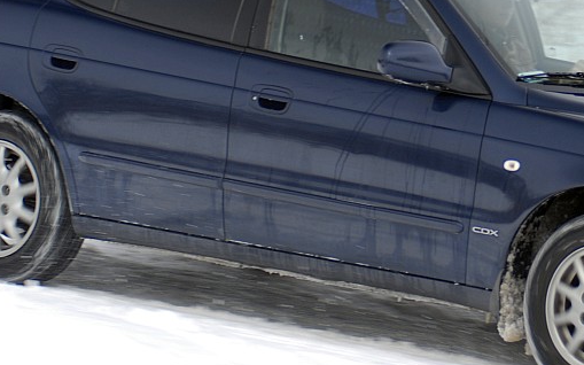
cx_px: 500
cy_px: 65
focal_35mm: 327
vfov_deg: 4.0
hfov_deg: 6.4
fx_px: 5208
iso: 100
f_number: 7.1
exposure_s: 1/200
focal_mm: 85
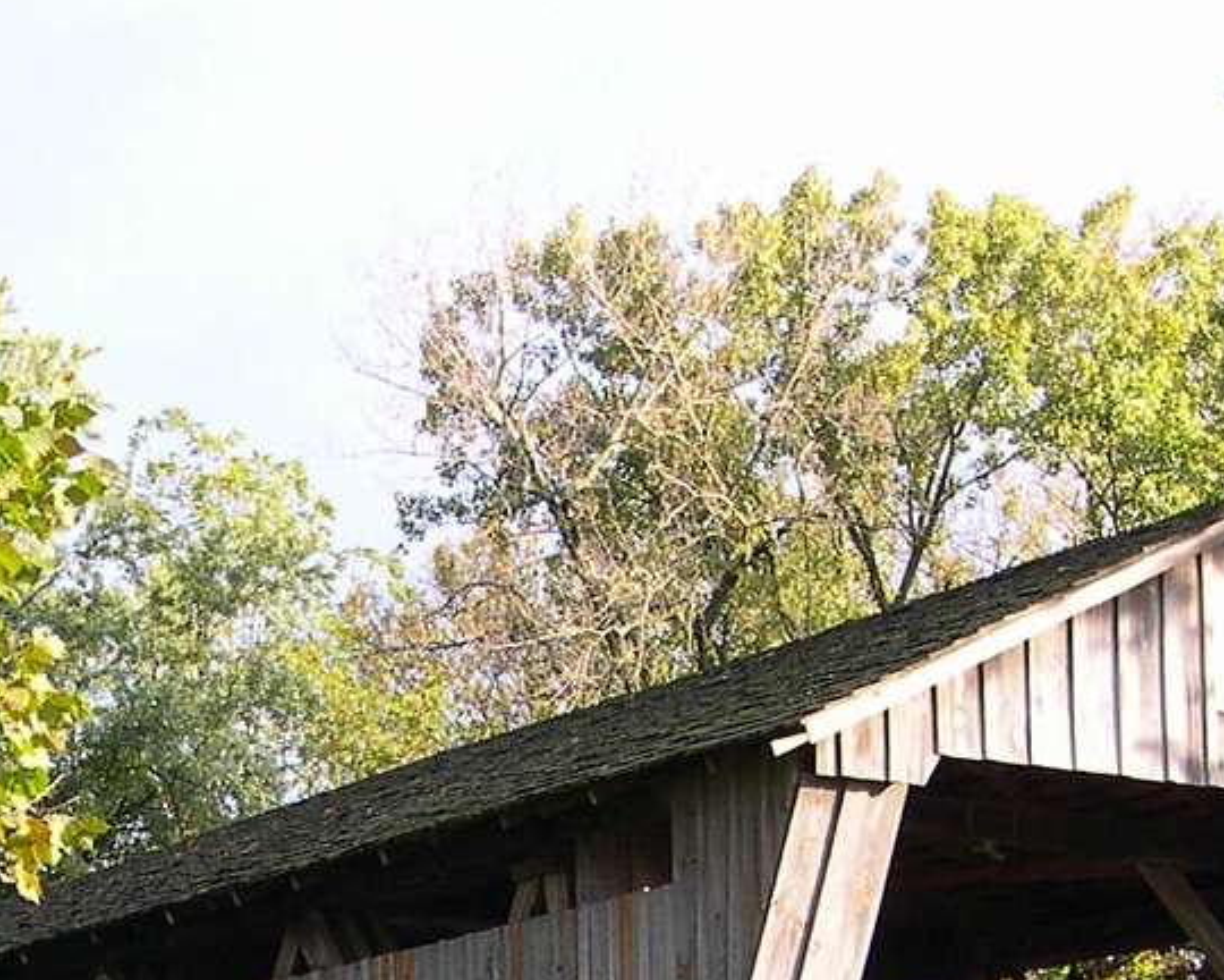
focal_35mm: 110
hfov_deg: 17.2
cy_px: 1127
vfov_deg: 13.7
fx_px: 3985
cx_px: 125
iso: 100
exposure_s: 1/96.1
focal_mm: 8
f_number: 2.8
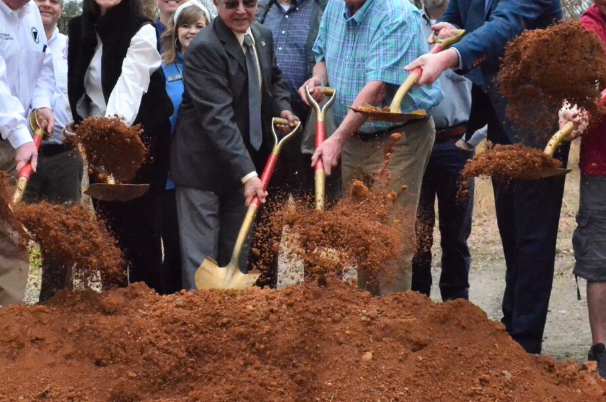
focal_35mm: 70
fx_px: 1176
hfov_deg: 28.8
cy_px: 160
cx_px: 243
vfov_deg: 19.4
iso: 6400
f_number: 6.3
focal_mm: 22
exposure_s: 1/3200
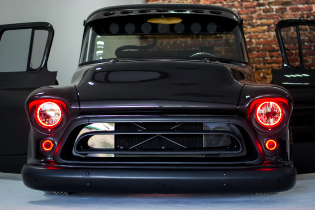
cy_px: 105
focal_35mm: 75
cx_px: 158
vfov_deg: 18.2
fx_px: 656
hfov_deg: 27.0
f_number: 1.8
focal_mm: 50
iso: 100
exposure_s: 1/50
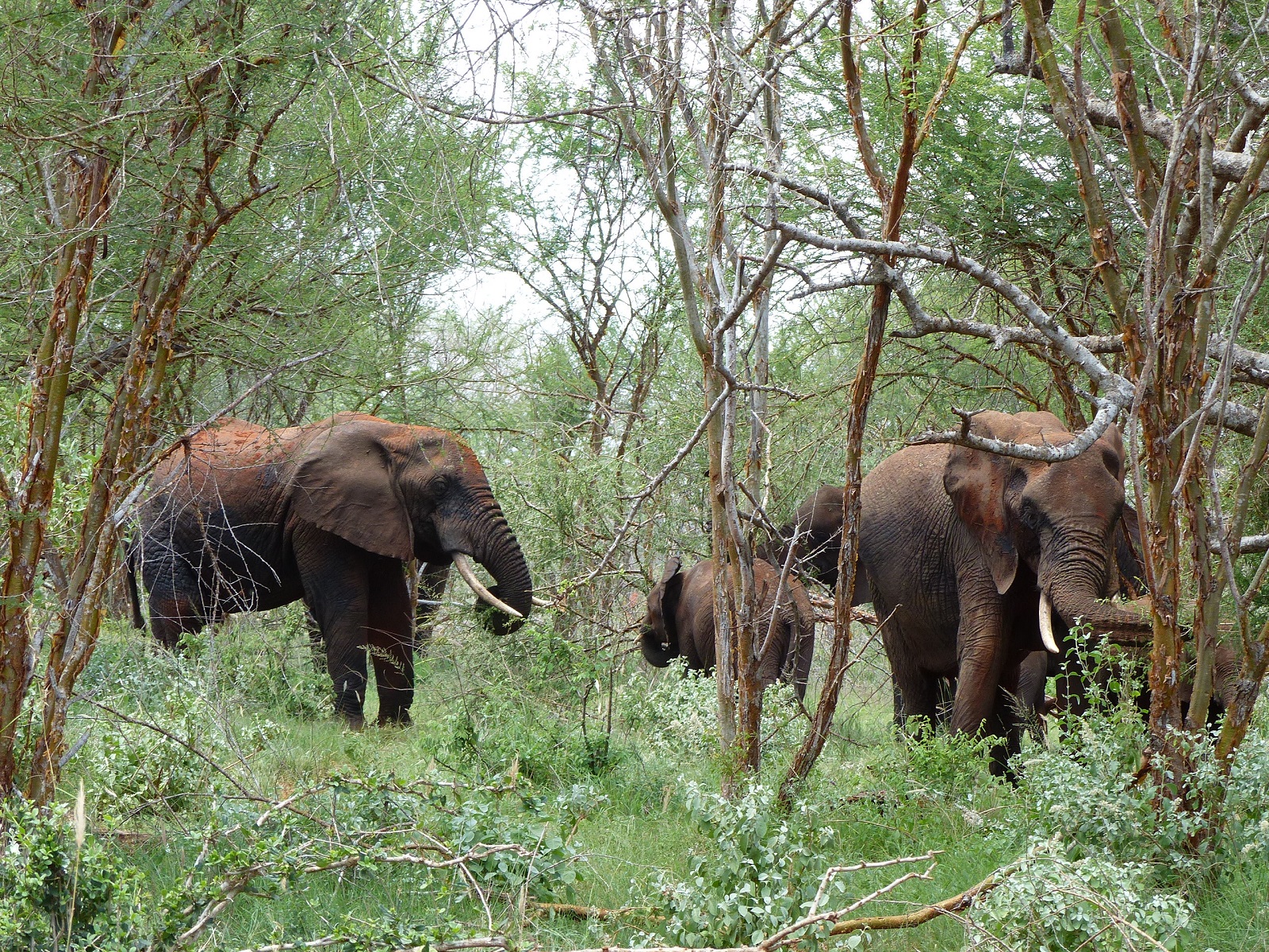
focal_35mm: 157
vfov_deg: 9.5
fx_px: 5756
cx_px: 634
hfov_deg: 12.6
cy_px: 476
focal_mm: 25.6
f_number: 4
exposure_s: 1/125
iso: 100
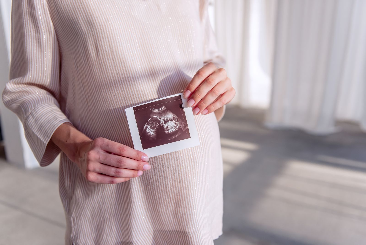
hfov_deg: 58.7
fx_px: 325
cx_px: 183
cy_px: 122
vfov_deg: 41.1
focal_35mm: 32
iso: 200
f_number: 2.8
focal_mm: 32
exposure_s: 1/320
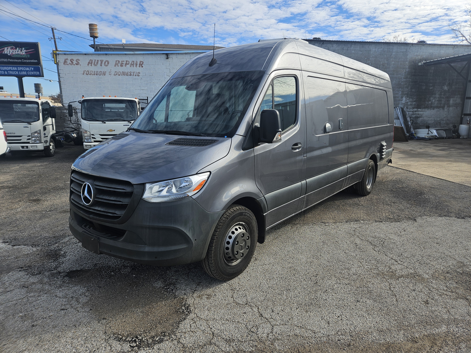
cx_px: 236
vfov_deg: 58.9
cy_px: 176
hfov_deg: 73.9
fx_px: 313
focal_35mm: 23
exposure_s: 1/1472
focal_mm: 5.4
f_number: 1.8
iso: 25
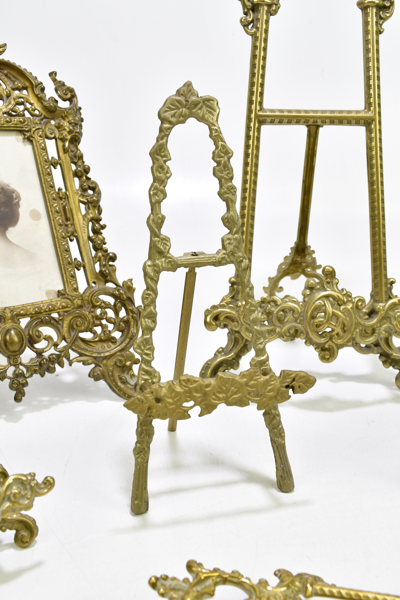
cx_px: 200
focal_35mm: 45
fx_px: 750
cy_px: 300
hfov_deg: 29.9
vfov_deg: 43.6
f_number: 10
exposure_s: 1/160
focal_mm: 30
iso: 1250
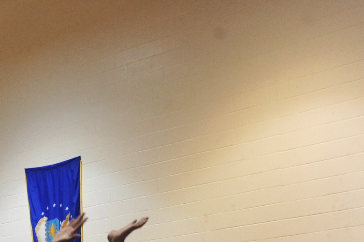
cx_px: -145
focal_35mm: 113
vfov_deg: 11.7
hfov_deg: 16.8
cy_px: 348
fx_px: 1142
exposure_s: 1/125
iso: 2000
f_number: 5
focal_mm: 38
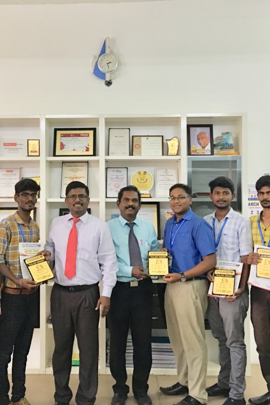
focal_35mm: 41
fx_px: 461
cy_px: 202
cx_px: 116
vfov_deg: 47.4
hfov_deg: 32.6
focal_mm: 4.15
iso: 80
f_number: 2.2
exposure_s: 1/10
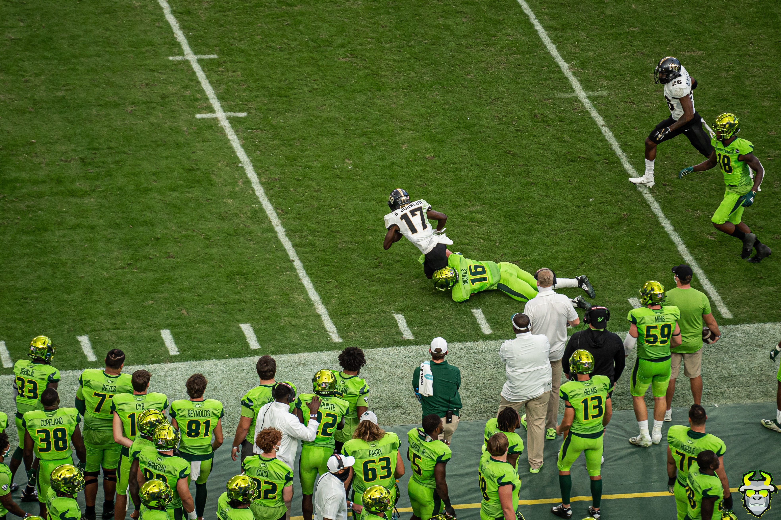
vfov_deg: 5.1
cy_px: 260
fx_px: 5857
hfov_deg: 7.6
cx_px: 390
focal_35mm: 270
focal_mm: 180
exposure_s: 1/2000
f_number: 2.8
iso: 1000
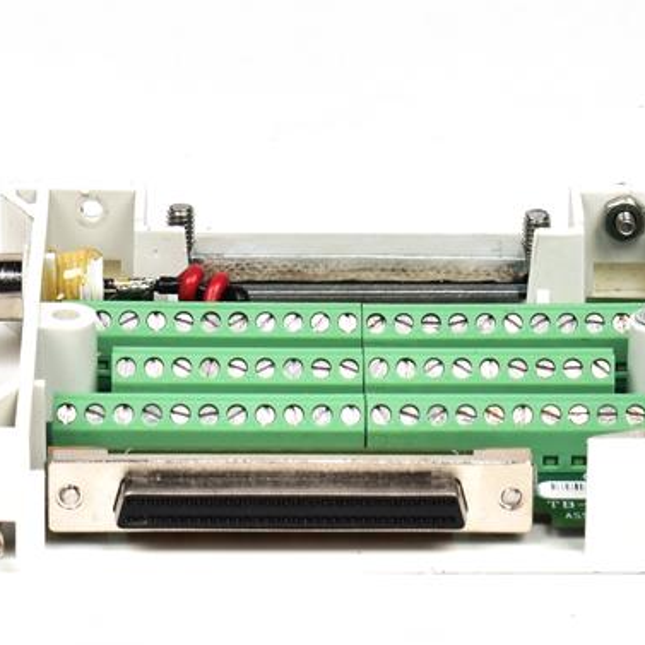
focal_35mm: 112
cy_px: 340
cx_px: 342
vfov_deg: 15.6
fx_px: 2354
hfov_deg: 15.6
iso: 200
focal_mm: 55
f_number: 13
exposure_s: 1/200
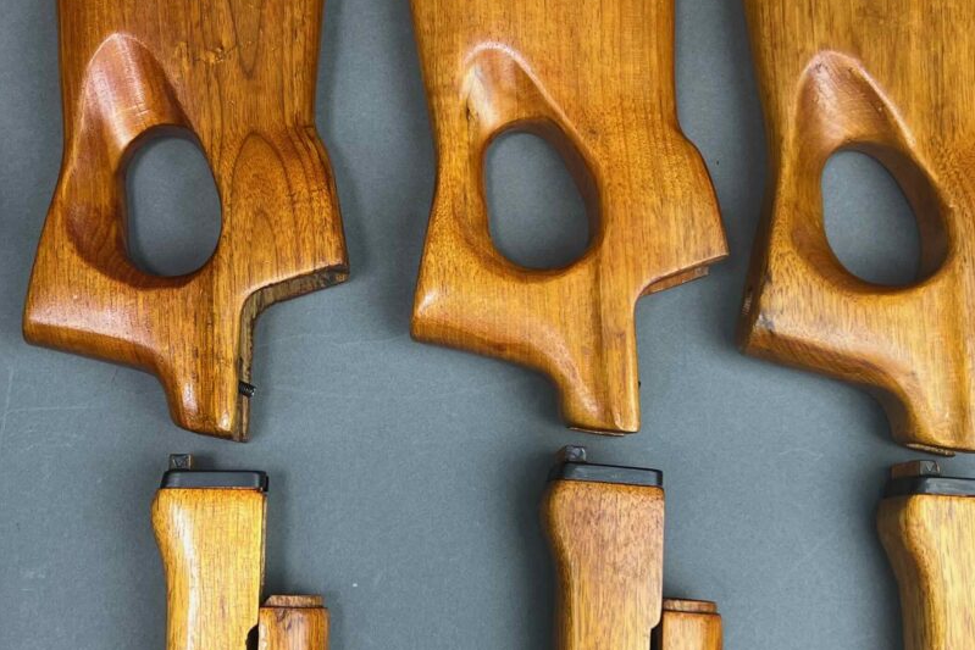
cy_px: 276
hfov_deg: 37.9
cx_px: 350
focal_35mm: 52
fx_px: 1408
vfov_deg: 26.0
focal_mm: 5.7
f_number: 1.5
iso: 80
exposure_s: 1/60
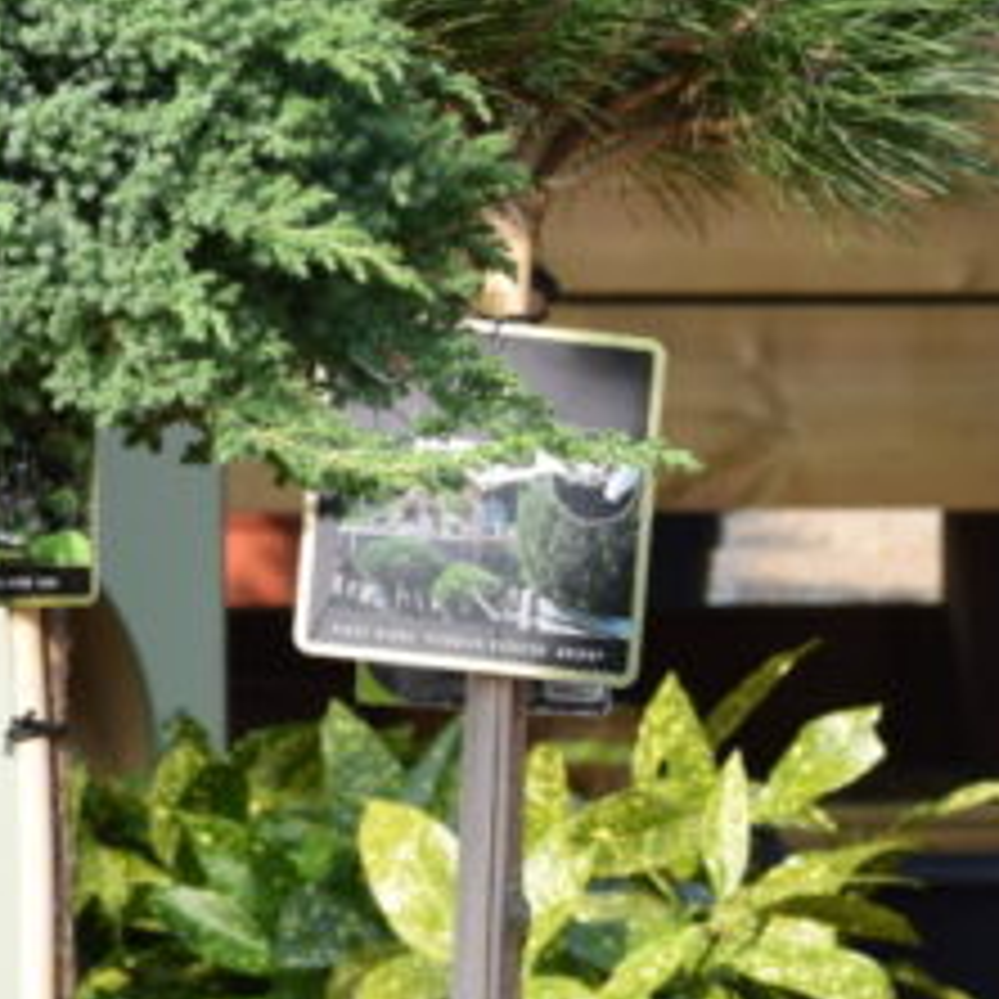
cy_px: -124
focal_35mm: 529
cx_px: -706
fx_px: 17272
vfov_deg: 3.3
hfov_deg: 3.3
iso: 400
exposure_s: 1/400
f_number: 11
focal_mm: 90
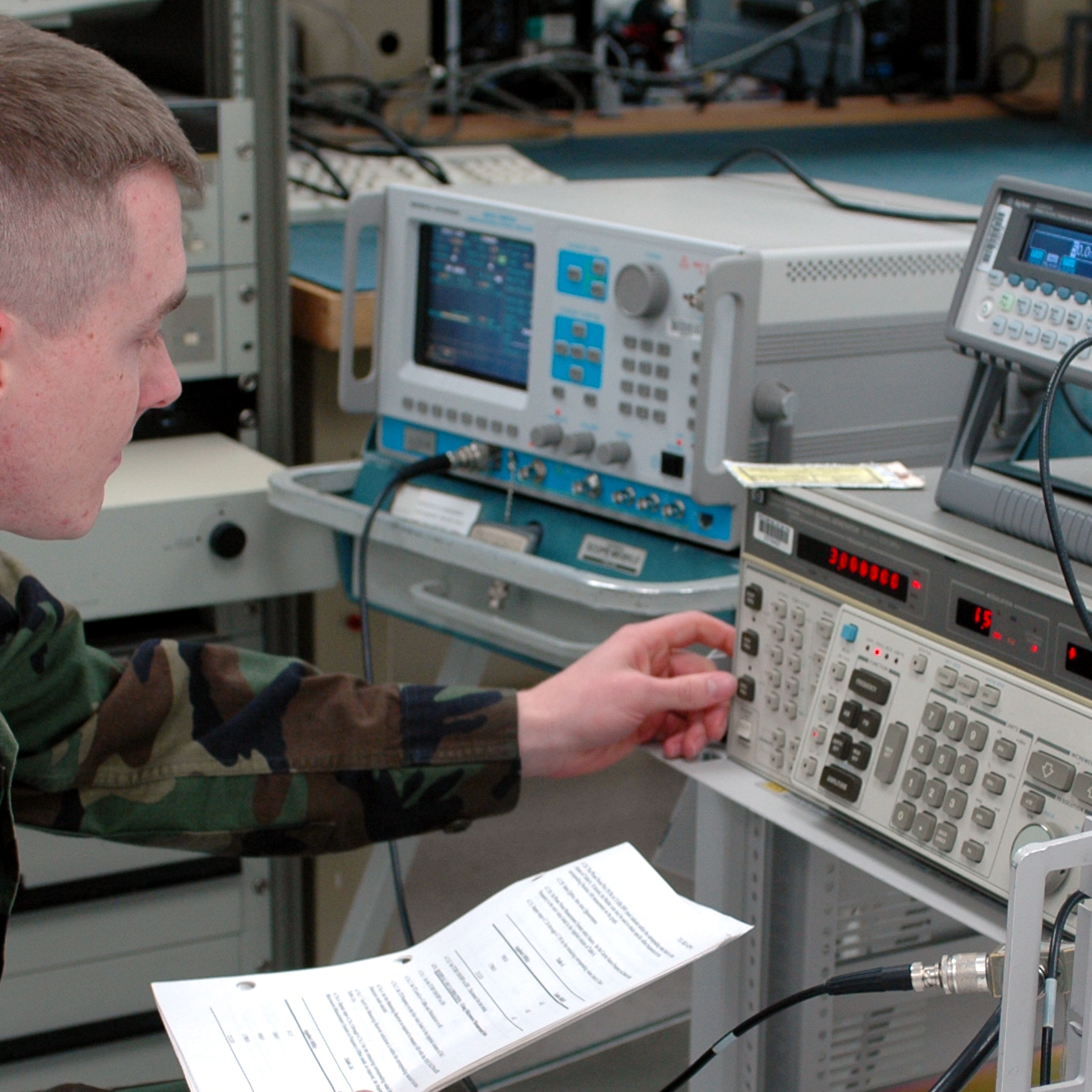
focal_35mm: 82
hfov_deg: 21.1
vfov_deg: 21.0
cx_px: 656
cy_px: 749
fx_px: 2927
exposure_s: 1/60
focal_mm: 28
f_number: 4
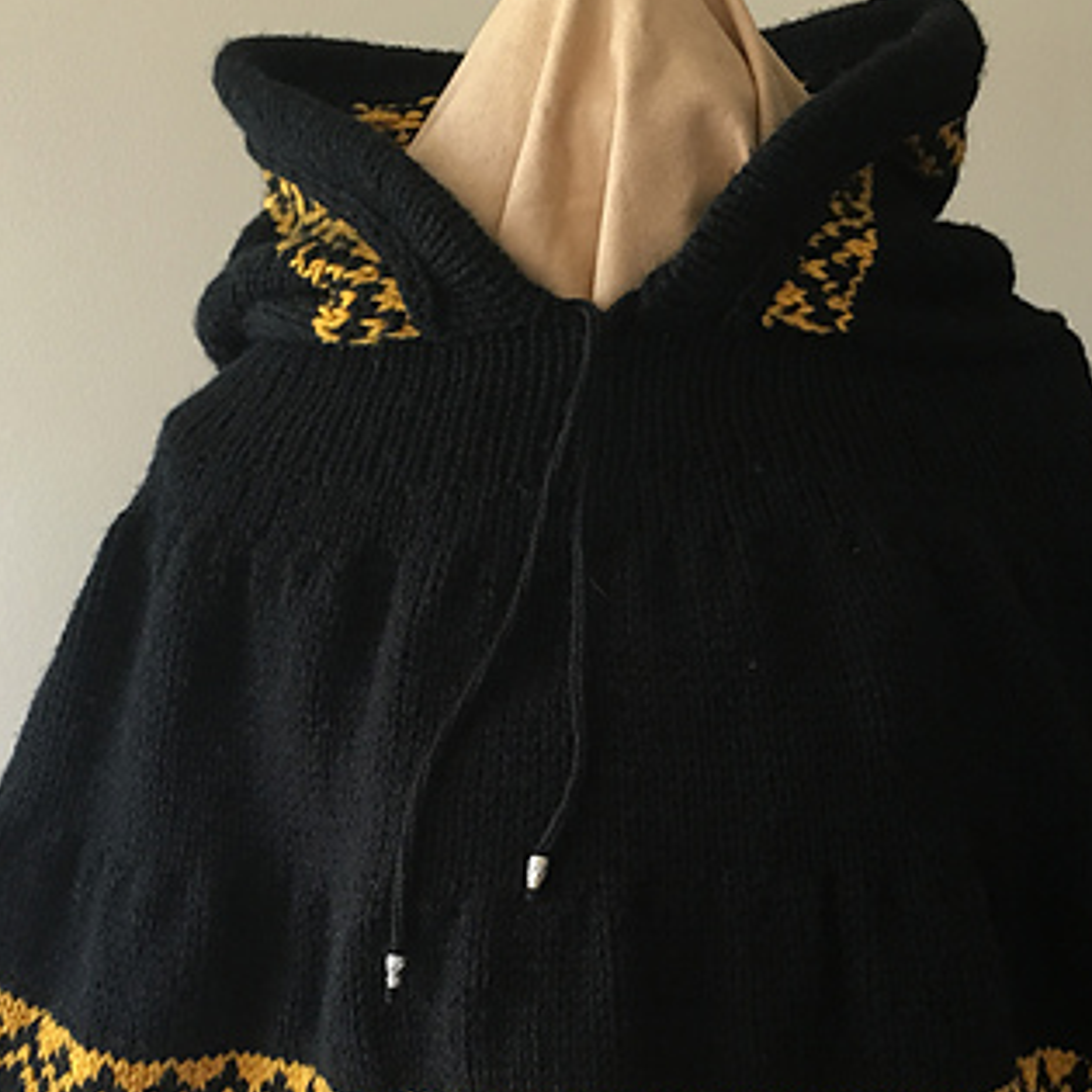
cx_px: 499
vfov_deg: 32.4
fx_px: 1856
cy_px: 749
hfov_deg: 32.8
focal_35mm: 52
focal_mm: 4.15
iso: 40
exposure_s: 1/15
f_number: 2.2
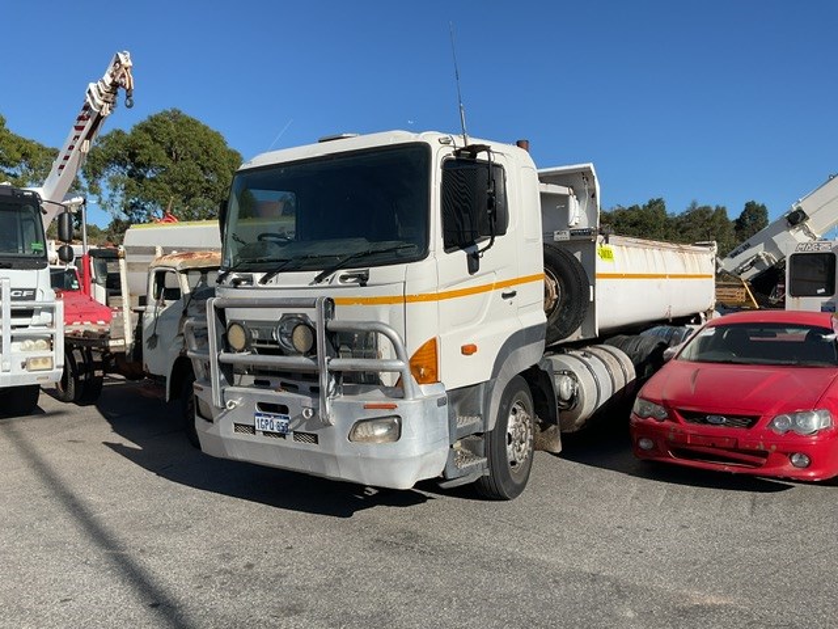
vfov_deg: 48.2
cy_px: 314
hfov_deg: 61.7
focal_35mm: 29
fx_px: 702
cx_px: 419
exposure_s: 1/2801
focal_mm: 3
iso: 16
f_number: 1.8
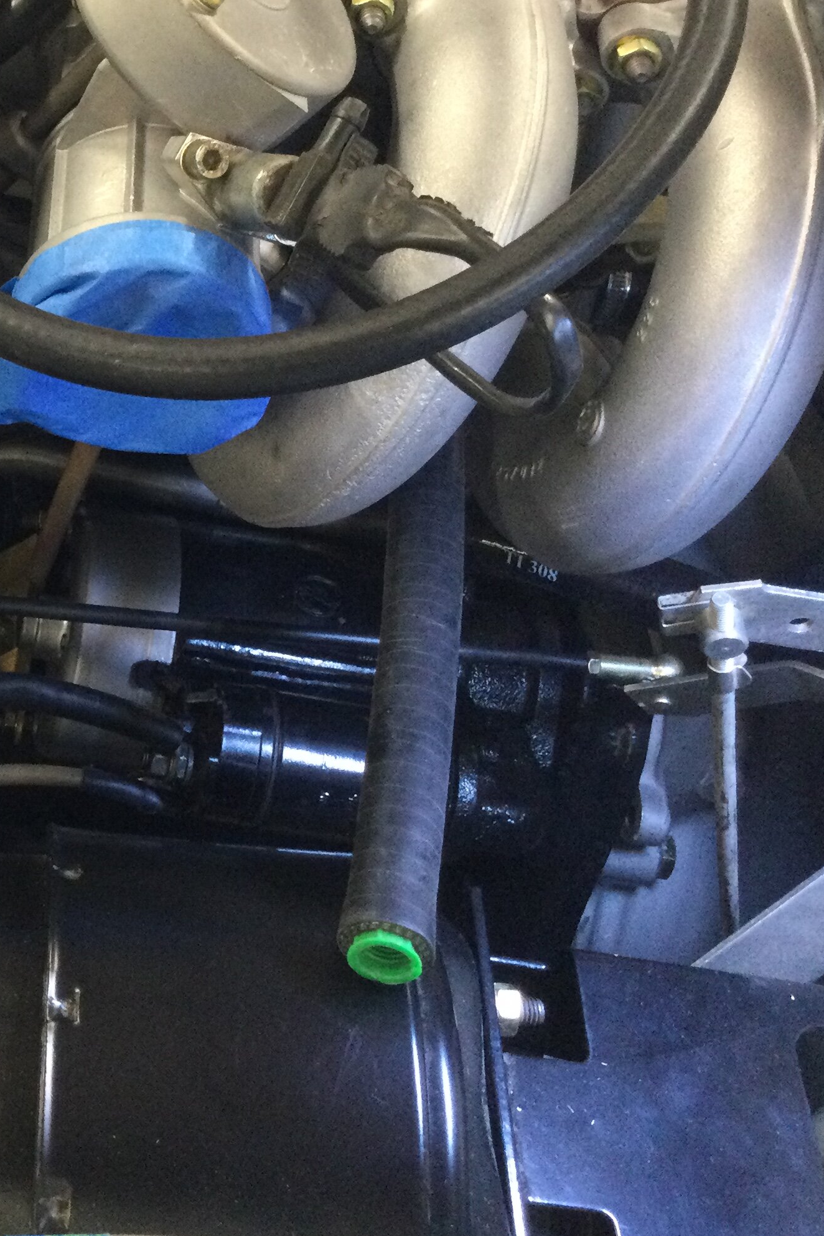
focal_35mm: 53
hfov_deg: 24.1
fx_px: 1820
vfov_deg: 37.4
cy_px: 502
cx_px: -48
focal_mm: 3.3
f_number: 2.4
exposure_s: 1/30
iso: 200
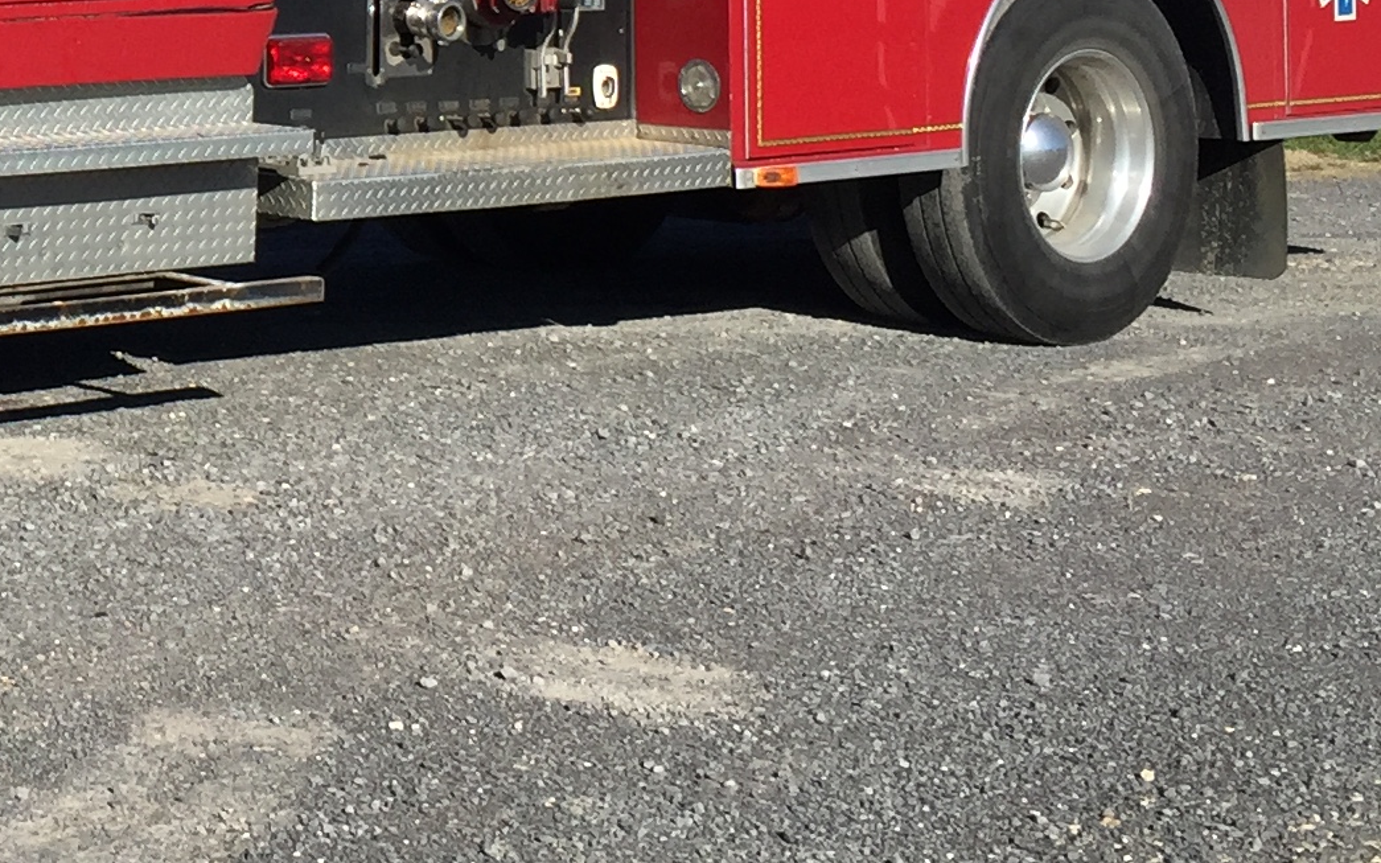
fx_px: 3613
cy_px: -173
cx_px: -225
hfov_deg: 20.4
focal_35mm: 96
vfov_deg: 13.3
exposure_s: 1/1980
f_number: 2.2
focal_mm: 4.15
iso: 32
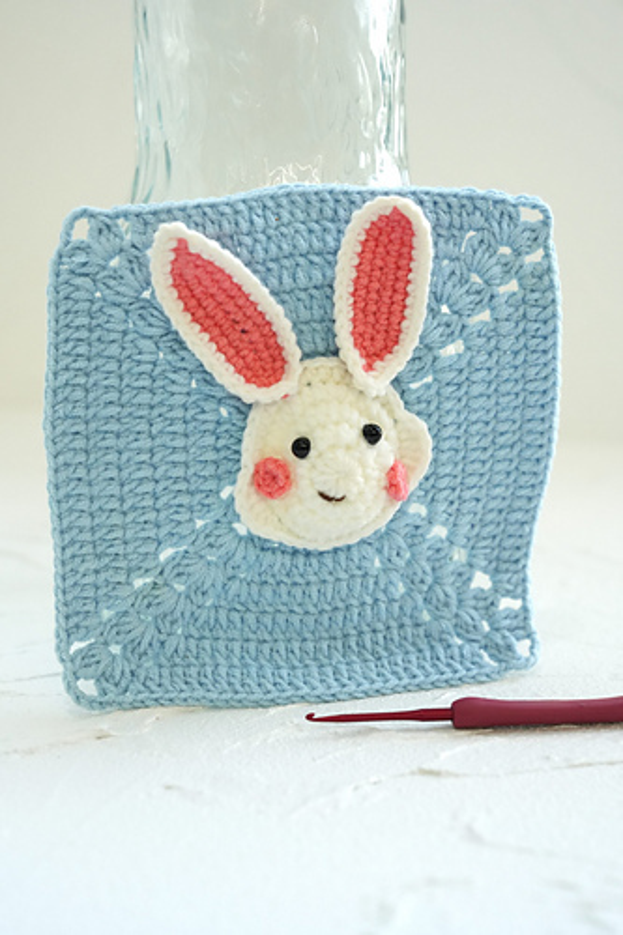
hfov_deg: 19.4
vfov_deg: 28.9
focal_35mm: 70
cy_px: 468
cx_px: 312
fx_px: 1818
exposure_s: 1/320
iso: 3200
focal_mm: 70
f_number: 5.6
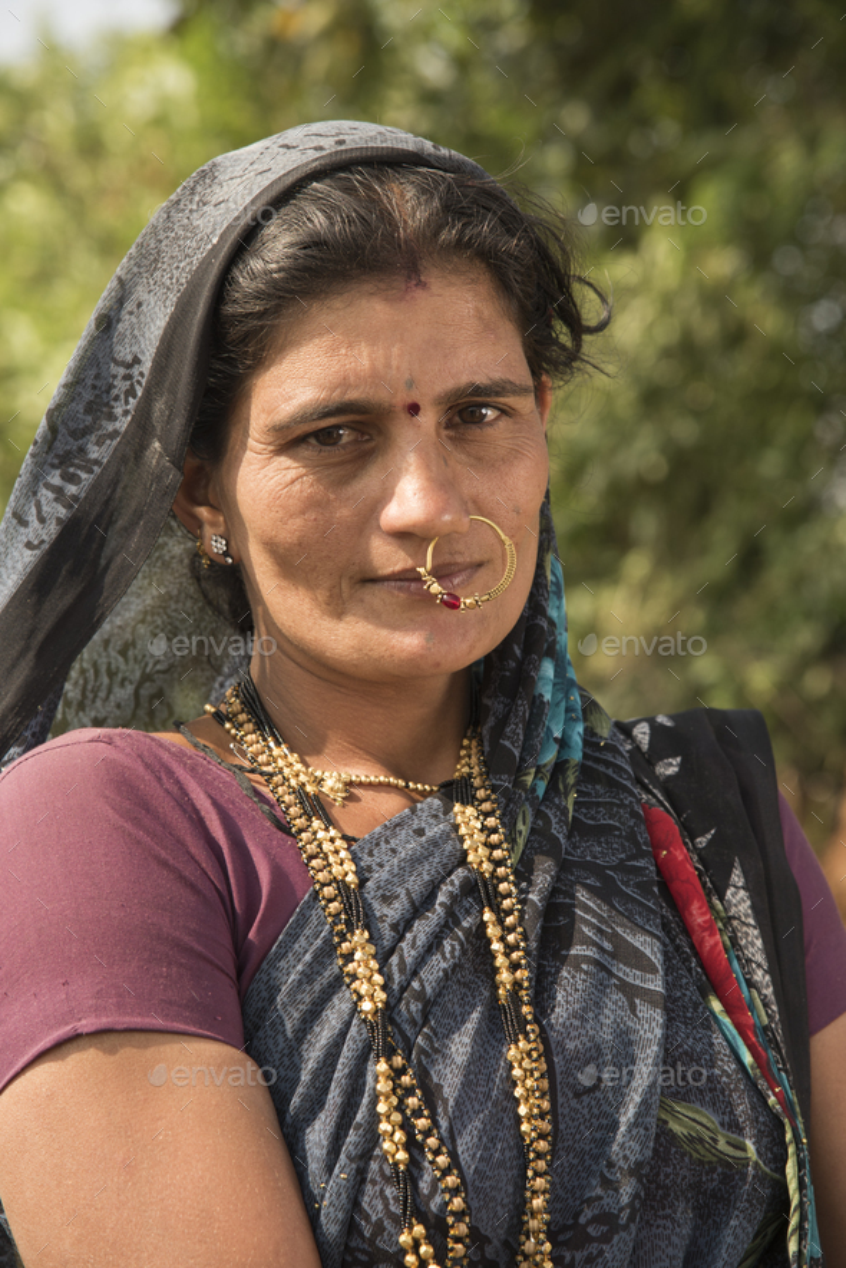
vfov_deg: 17.1
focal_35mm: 120
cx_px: 423
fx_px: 4226
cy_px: 634
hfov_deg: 11.4
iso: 125
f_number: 7.1
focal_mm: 120
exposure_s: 1/160
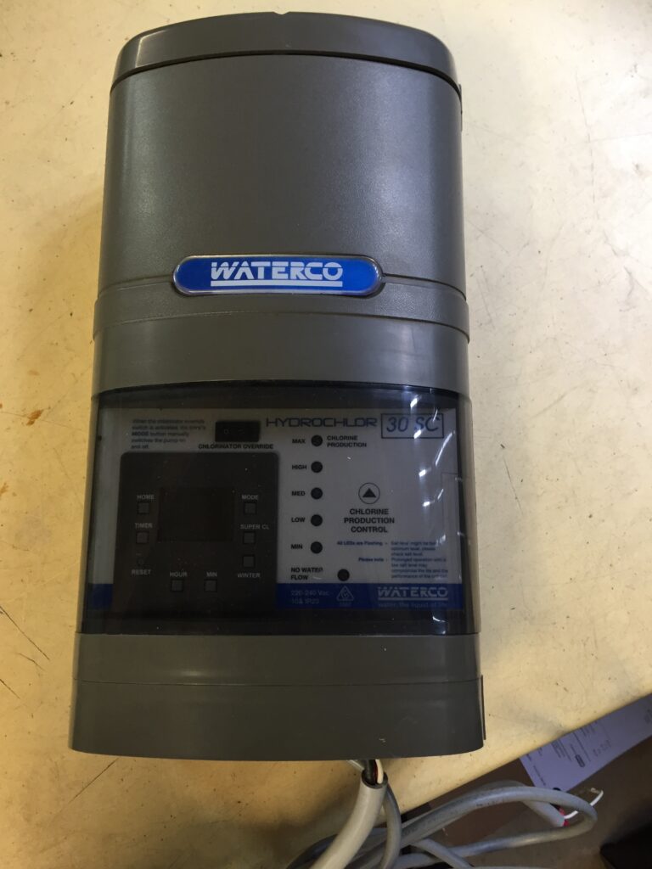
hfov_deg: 48.2
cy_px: 434
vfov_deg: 61.7
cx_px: 326
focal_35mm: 29
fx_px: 728
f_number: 2.2
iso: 125
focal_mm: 4.15
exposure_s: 1/33
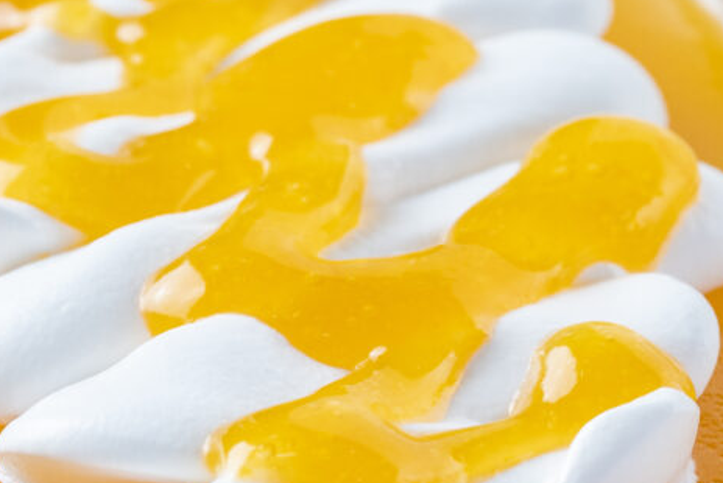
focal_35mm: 463
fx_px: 9304
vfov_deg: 3.0
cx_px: 280
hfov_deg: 4.4
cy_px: 136
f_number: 8
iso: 320
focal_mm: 105
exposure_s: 1/160
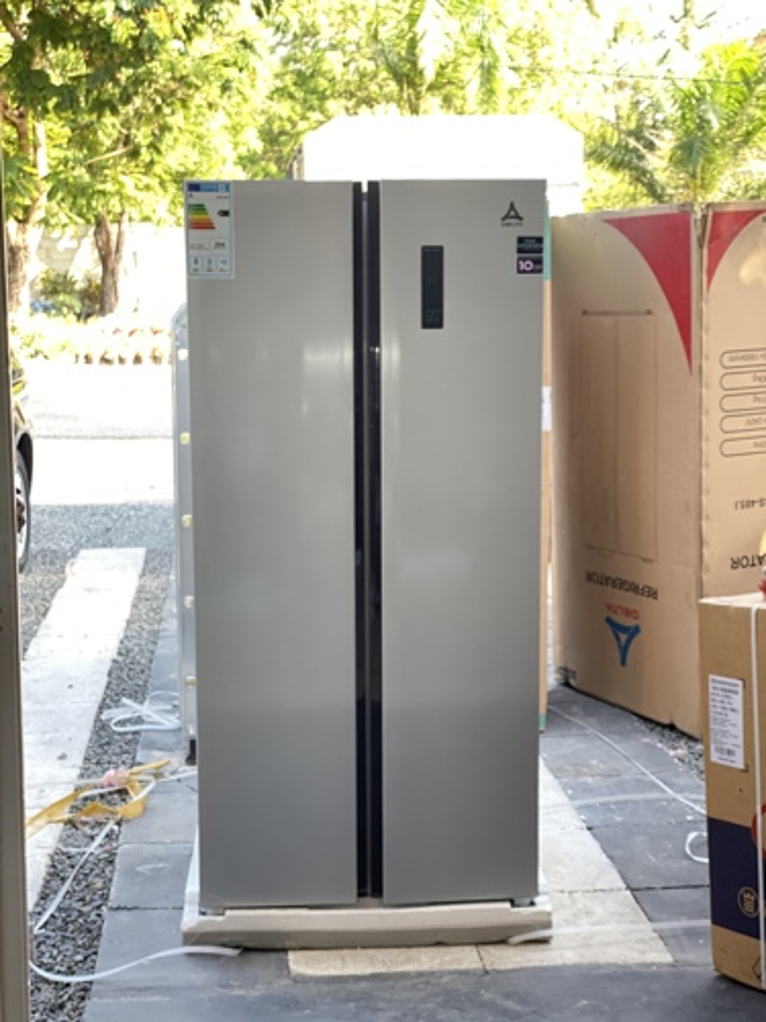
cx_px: 383
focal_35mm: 52
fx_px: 1534
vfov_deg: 36.8
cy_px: 511
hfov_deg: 28.0
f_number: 2
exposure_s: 1/122
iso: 160
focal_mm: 6
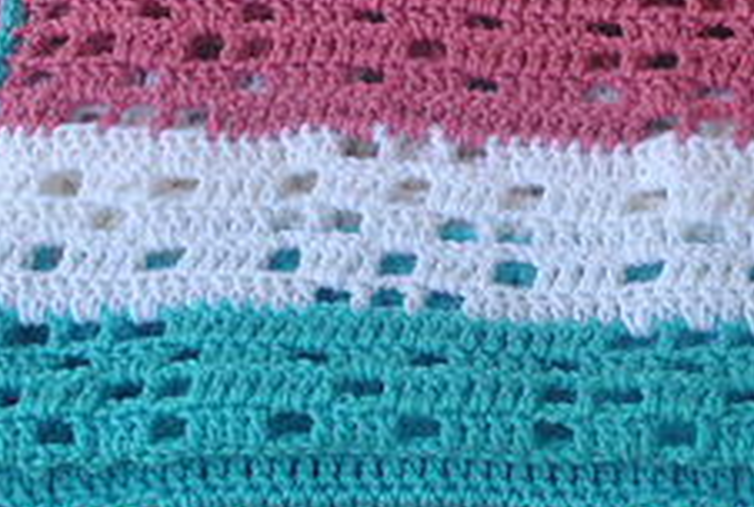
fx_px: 2226
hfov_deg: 18.8
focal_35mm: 106
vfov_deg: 12.9
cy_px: 48
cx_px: 714
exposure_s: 1/125
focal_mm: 32
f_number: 5.6
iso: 200
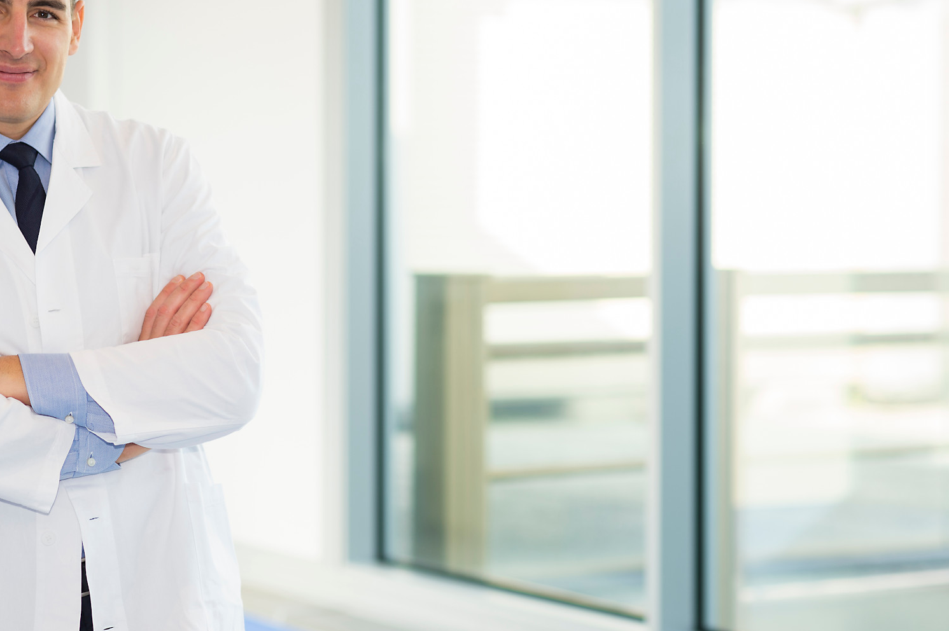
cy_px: 248
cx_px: 432
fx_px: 3003
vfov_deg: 12.0
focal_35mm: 114
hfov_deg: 18.0
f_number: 2.8
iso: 125
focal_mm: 85
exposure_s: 1/125
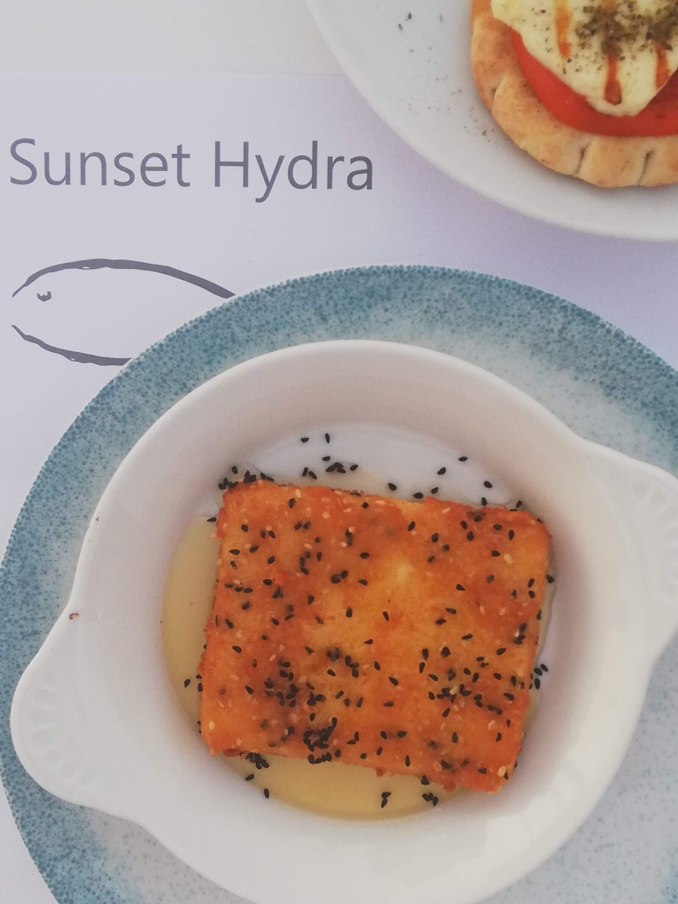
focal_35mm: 49
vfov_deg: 38.9
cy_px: 452
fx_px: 1280
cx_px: 339
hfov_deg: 29.7
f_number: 2.2
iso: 160
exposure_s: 1/40
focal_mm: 3.81
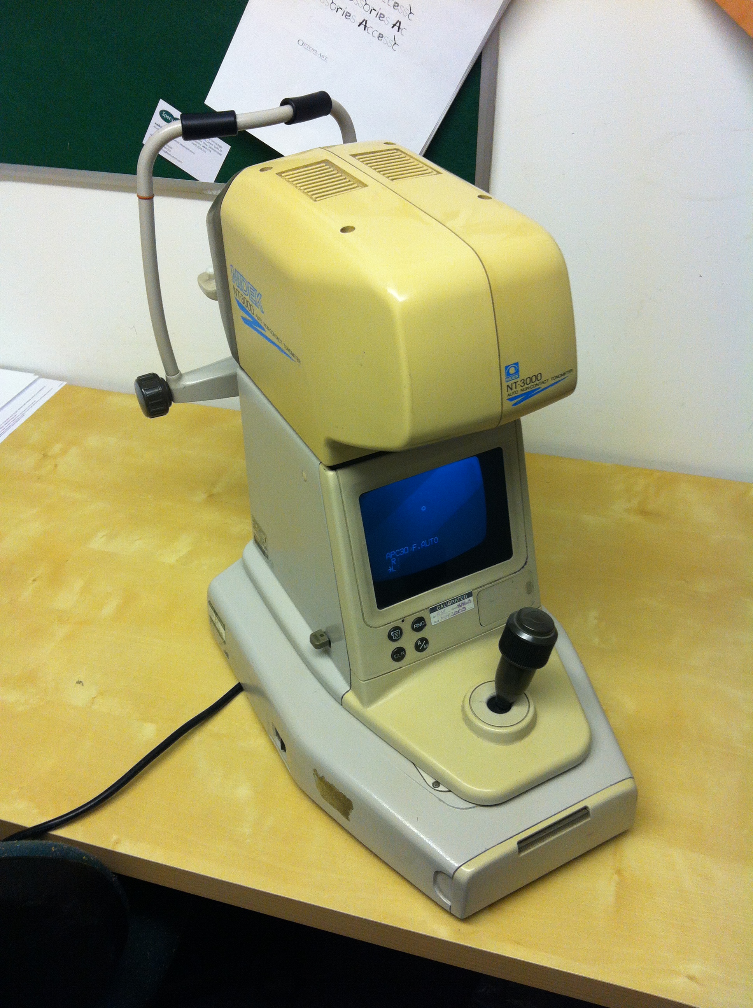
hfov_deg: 40.6
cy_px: 504
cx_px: 376
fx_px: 1018
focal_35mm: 35
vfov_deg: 52.7
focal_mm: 3.85
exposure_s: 1/24
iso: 80
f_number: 2.8
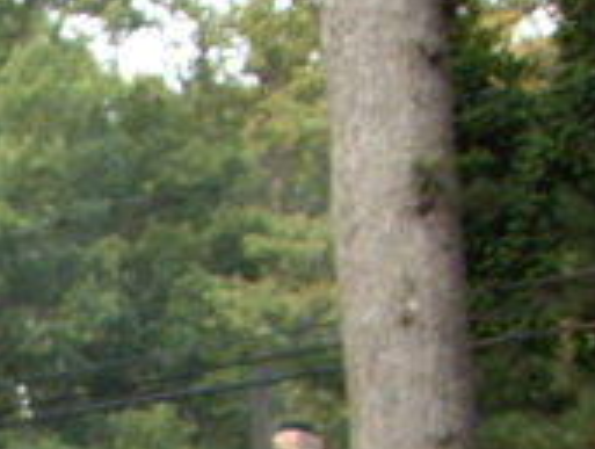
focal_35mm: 227
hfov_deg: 8.0
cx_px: -842
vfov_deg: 6.2
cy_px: 1208
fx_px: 3910
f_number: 2.7
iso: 200
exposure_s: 1/40
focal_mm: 6.2
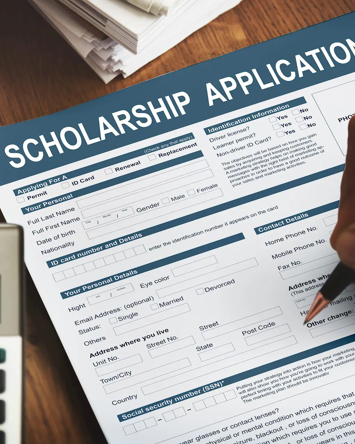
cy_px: 222
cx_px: 167
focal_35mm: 148
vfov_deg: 13.0
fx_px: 1944
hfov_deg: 10.4
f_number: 4
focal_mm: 105
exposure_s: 1/160
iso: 160
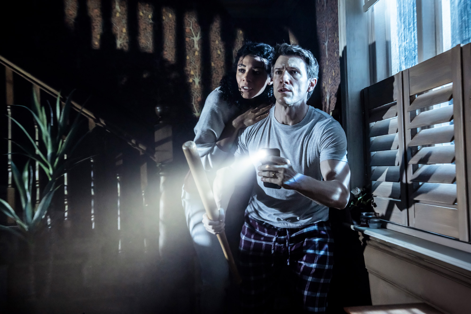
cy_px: 157
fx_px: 523
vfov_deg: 33.4
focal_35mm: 40
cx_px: 236
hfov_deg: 48.5
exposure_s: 1/60
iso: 5000
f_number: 4
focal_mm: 40
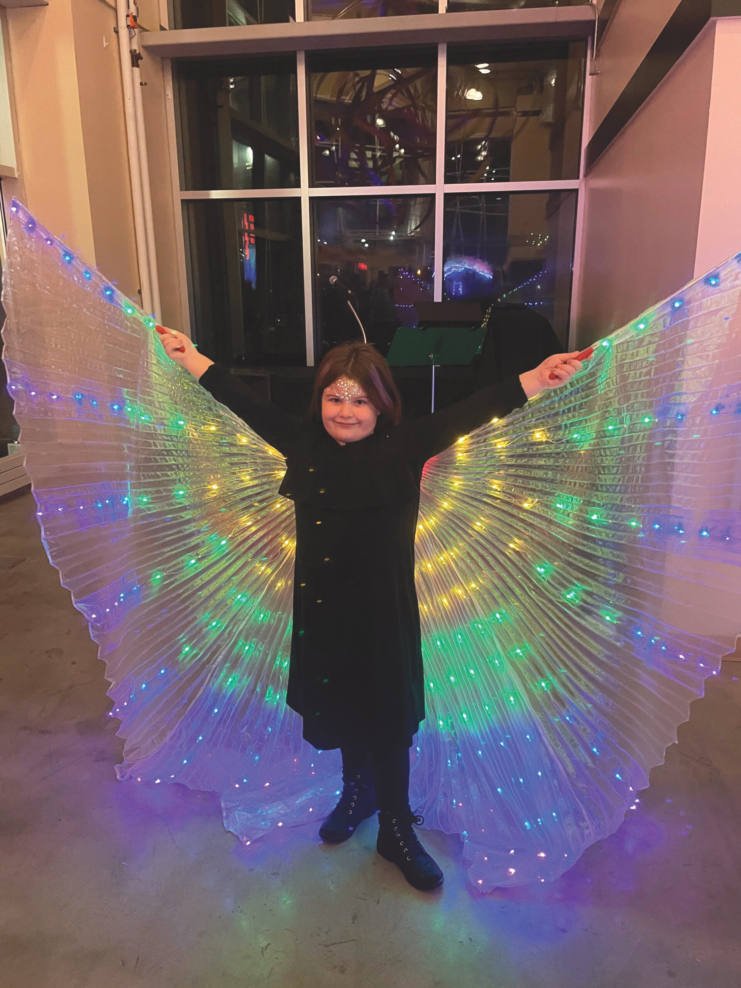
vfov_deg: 67.3
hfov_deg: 53.1
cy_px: 494
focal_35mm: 26
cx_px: 370
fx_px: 742
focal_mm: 4.2
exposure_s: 1/30
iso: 640
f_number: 1.6
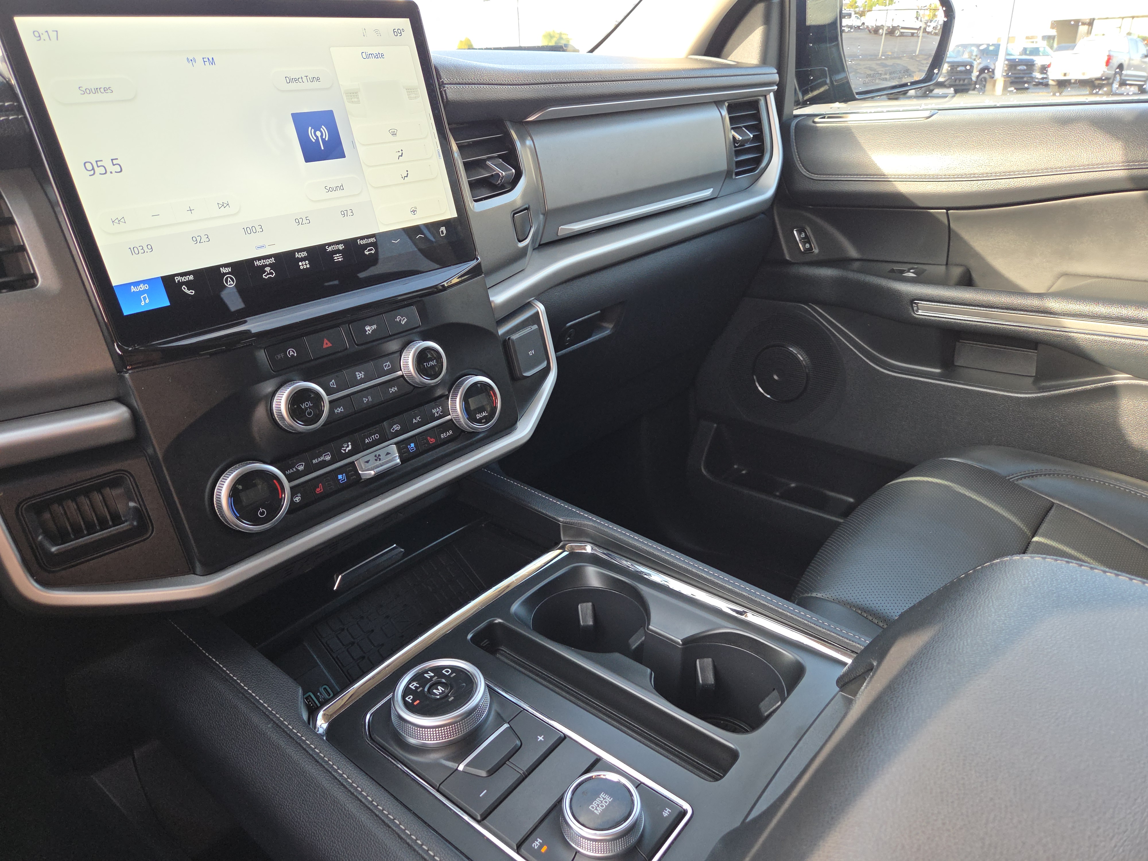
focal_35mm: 23
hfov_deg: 73.9
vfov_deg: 58.9
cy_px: 430
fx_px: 763
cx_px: 574
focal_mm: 5.4
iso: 80
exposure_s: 1/180
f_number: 1.8
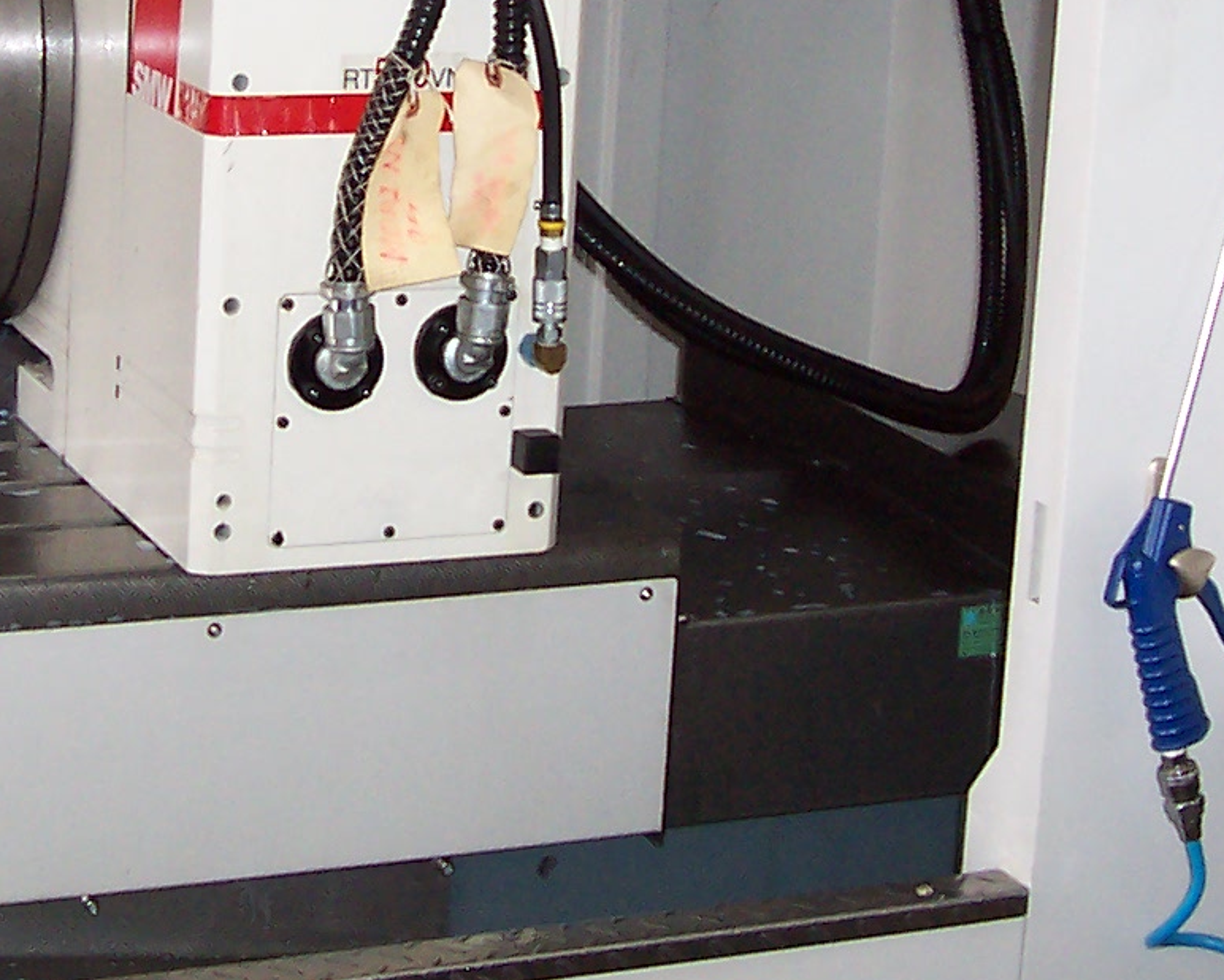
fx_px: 3442
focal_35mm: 95
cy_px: 106
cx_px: 493
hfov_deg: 20.1
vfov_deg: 16.0
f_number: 2.8
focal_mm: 5.6
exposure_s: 1/60
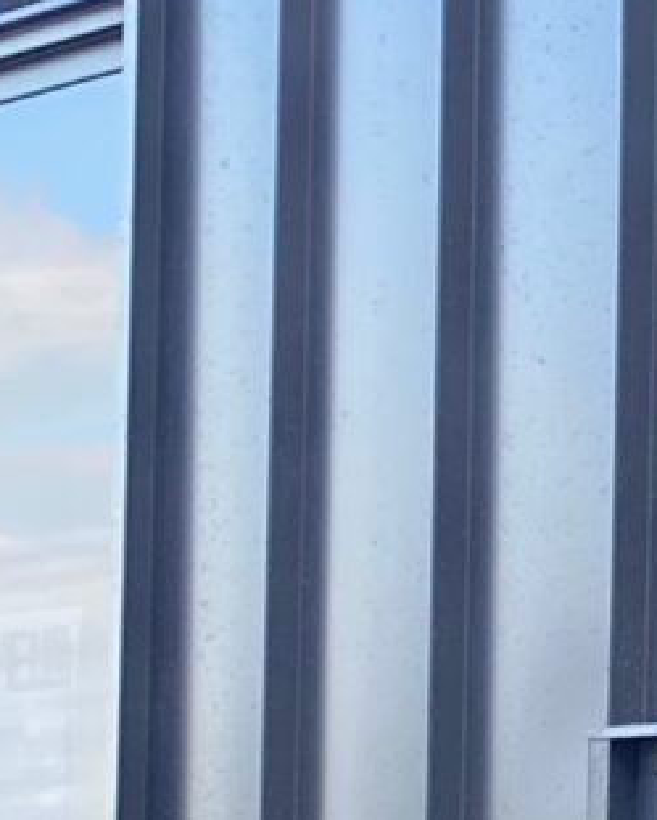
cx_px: 2003
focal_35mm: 209
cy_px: 583
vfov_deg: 9.2
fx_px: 5077
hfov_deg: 6.7
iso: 32
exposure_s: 1/141
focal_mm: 4.25
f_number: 1.8
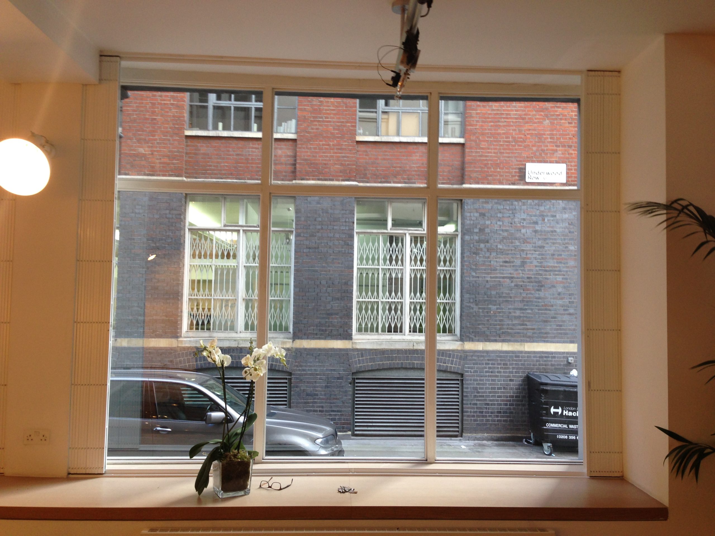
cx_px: 358
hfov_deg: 55.4
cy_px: 268
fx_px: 682
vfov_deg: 42.9
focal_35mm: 33
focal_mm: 4.13
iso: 64
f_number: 2.4
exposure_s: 1/30
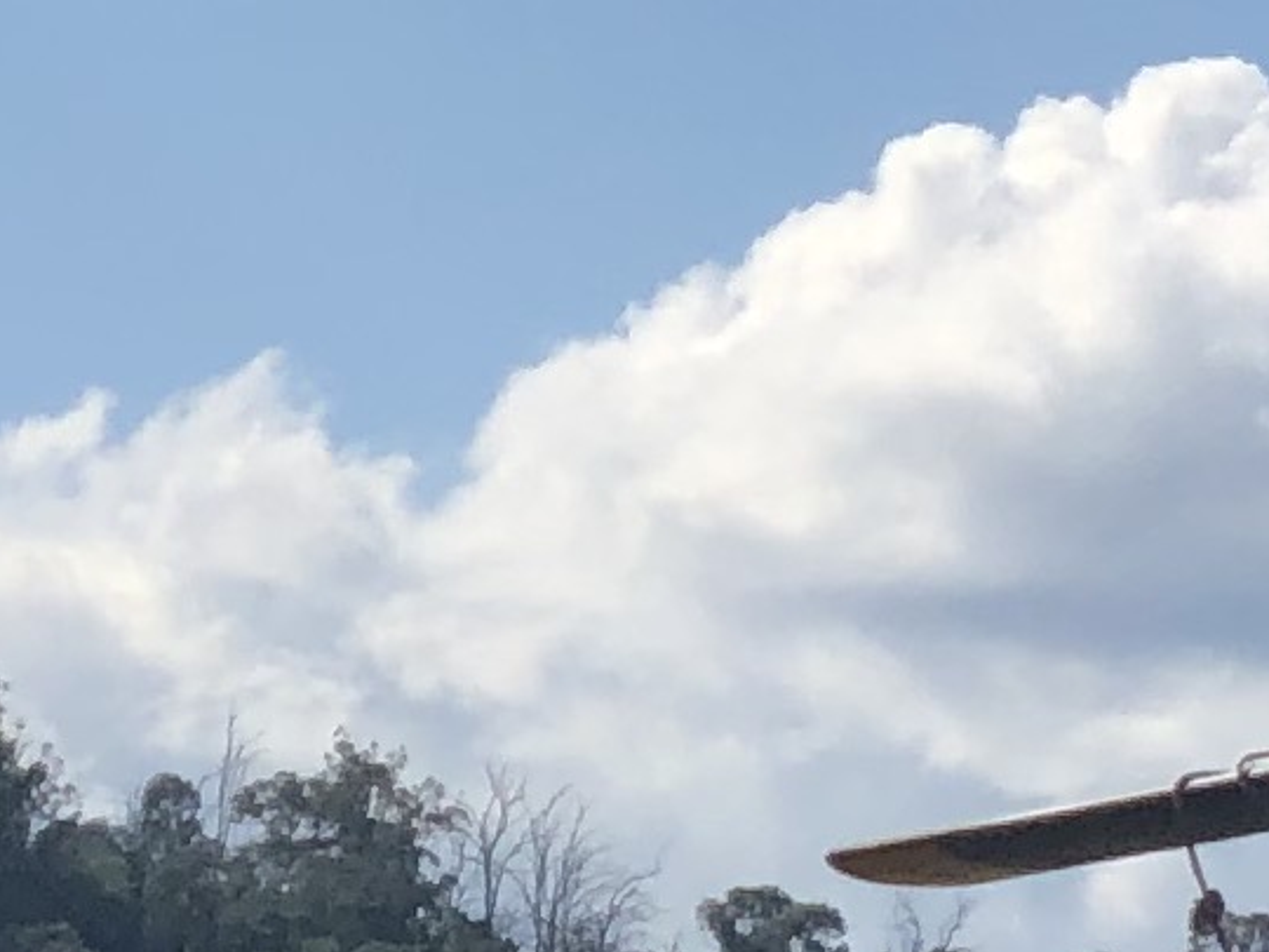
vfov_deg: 3.8
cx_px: 3791
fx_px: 14224
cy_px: 1072
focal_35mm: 388
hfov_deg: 4.9
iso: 16
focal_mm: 6
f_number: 2.4
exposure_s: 1/1453
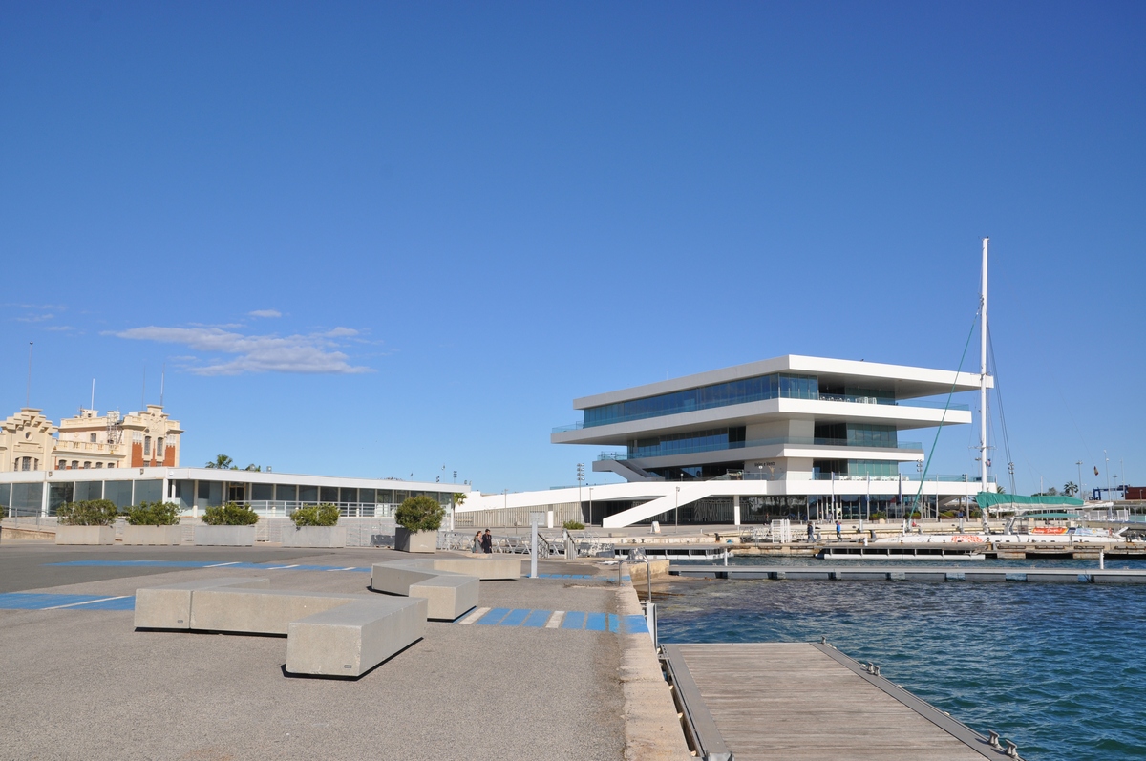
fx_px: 1049
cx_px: 573
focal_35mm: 33
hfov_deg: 57.3
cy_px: 380
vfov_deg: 39.9
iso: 200
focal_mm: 22
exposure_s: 1/500
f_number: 11
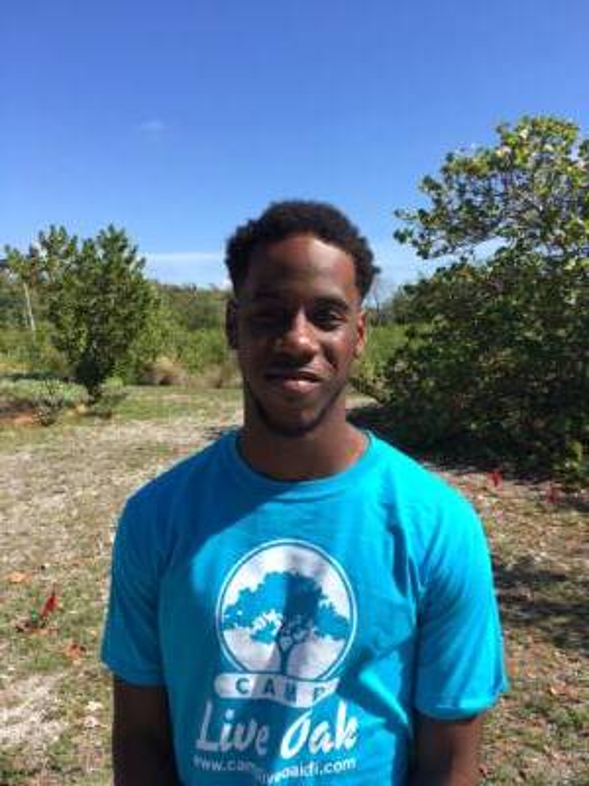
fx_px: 658
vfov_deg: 61.7
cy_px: 393
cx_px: 294
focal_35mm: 29
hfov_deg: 48.2
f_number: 2.2
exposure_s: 1/974
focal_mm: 4.15
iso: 25
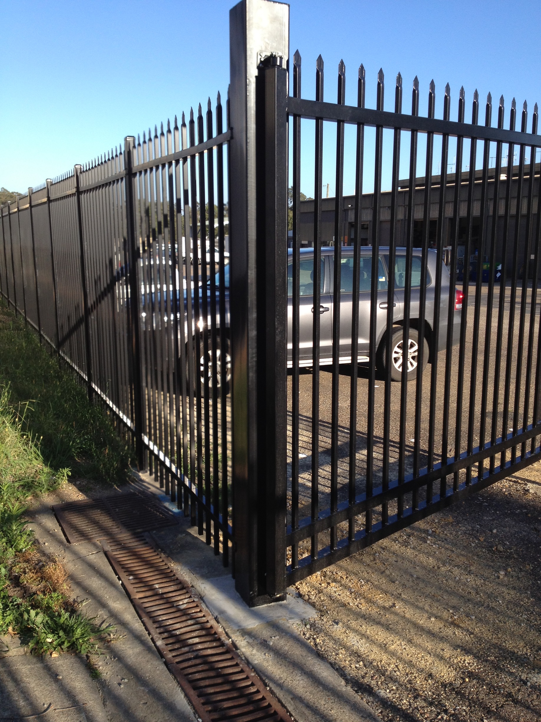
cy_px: 361
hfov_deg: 40.7
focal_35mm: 35
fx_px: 729
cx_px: 270
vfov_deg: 52.6
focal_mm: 4.28
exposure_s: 1/849
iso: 64
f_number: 2.4
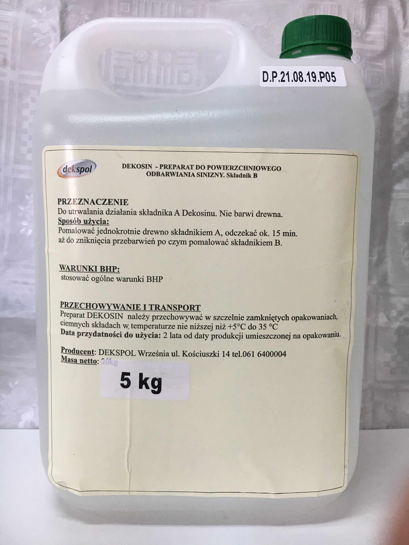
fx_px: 457
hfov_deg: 48.2
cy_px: 272
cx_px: 204
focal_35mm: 29
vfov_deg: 61.7
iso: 40
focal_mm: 4.15
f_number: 2.2
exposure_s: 1/30
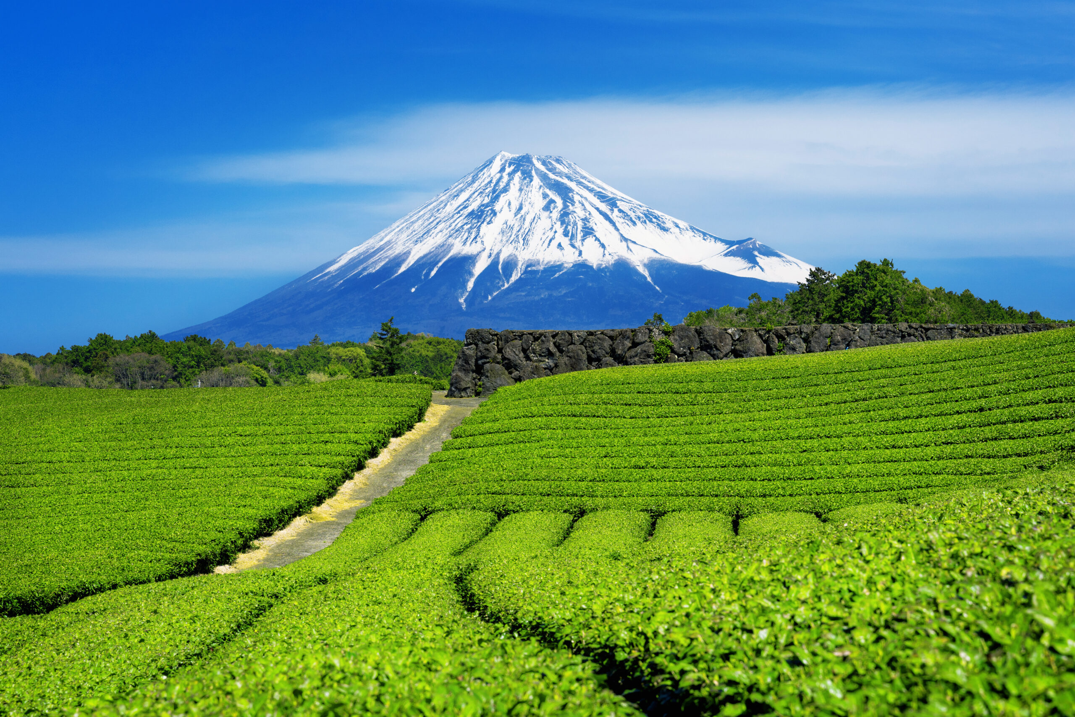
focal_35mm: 75
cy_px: 358
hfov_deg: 27.0
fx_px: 2240
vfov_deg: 18.2
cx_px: 538
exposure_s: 1/250
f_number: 11
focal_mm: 75
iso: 100
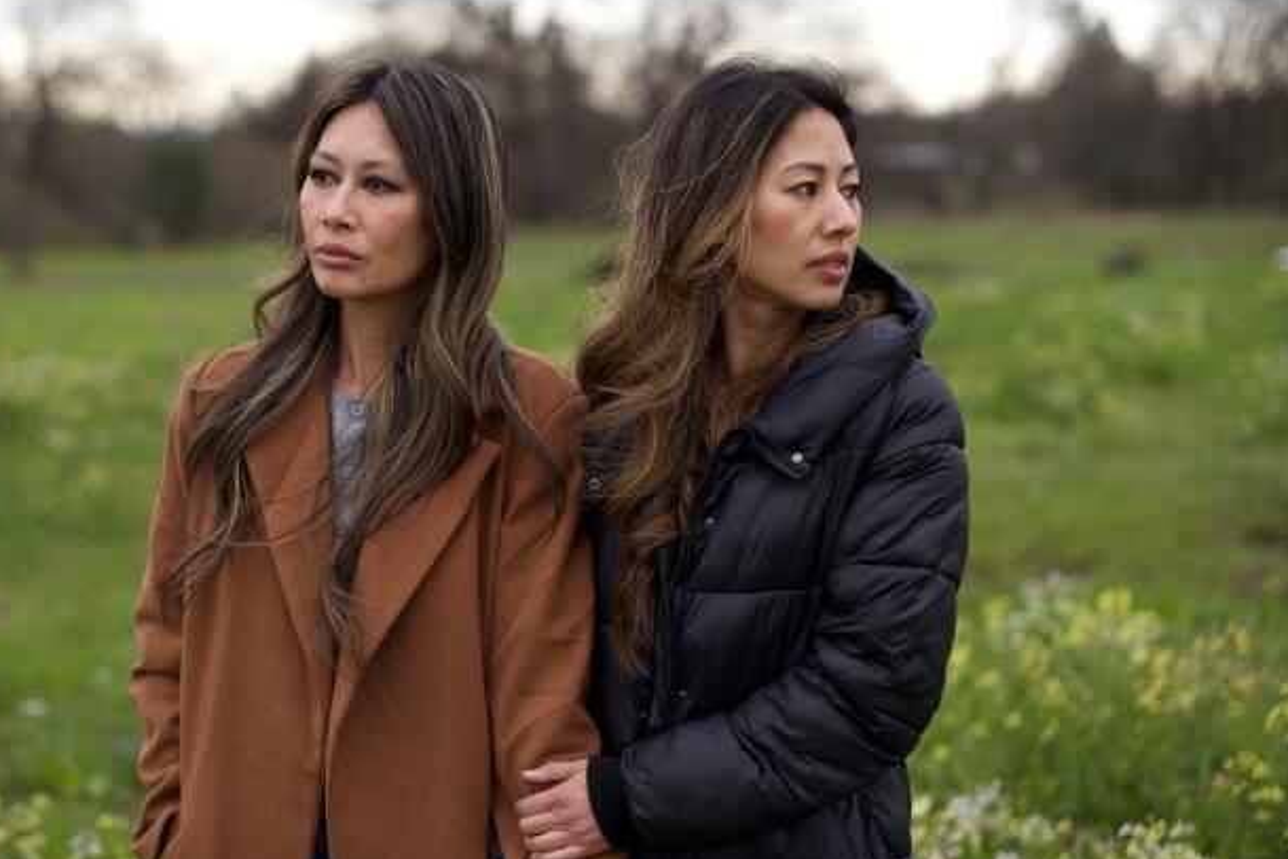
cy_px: 396
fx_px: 2468
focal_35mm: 69
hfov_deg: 29.2
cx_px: 560
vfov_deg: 19.7
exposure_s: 1/200
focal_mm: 50
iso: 200
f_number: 2
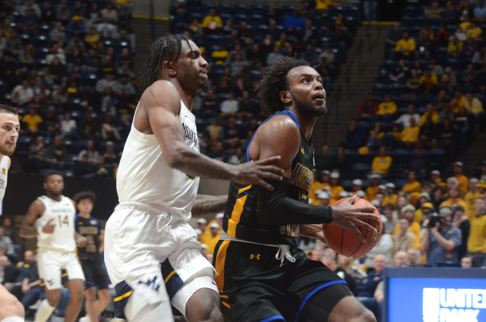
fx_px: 1576
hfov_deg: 17.5
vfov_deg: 11.7
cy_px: 161
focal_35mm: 117
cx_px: 234
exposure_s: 1/250
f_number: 4.5
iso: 1600
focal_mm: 70
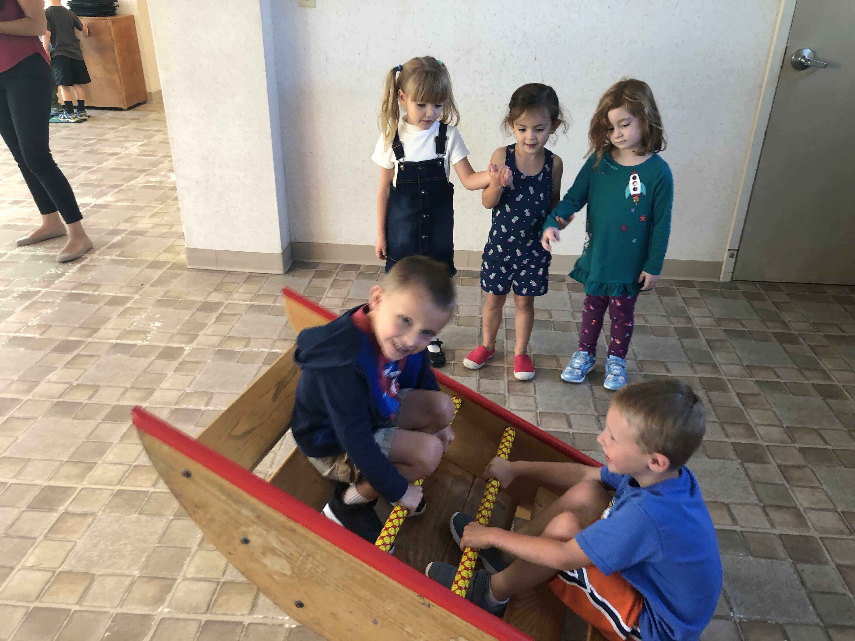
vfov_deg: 49.7
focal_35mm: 28
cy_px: 320
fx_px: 692
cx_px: 428
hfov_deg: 63.4
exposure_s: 1/60
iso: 100
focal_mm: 4
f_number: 1.8
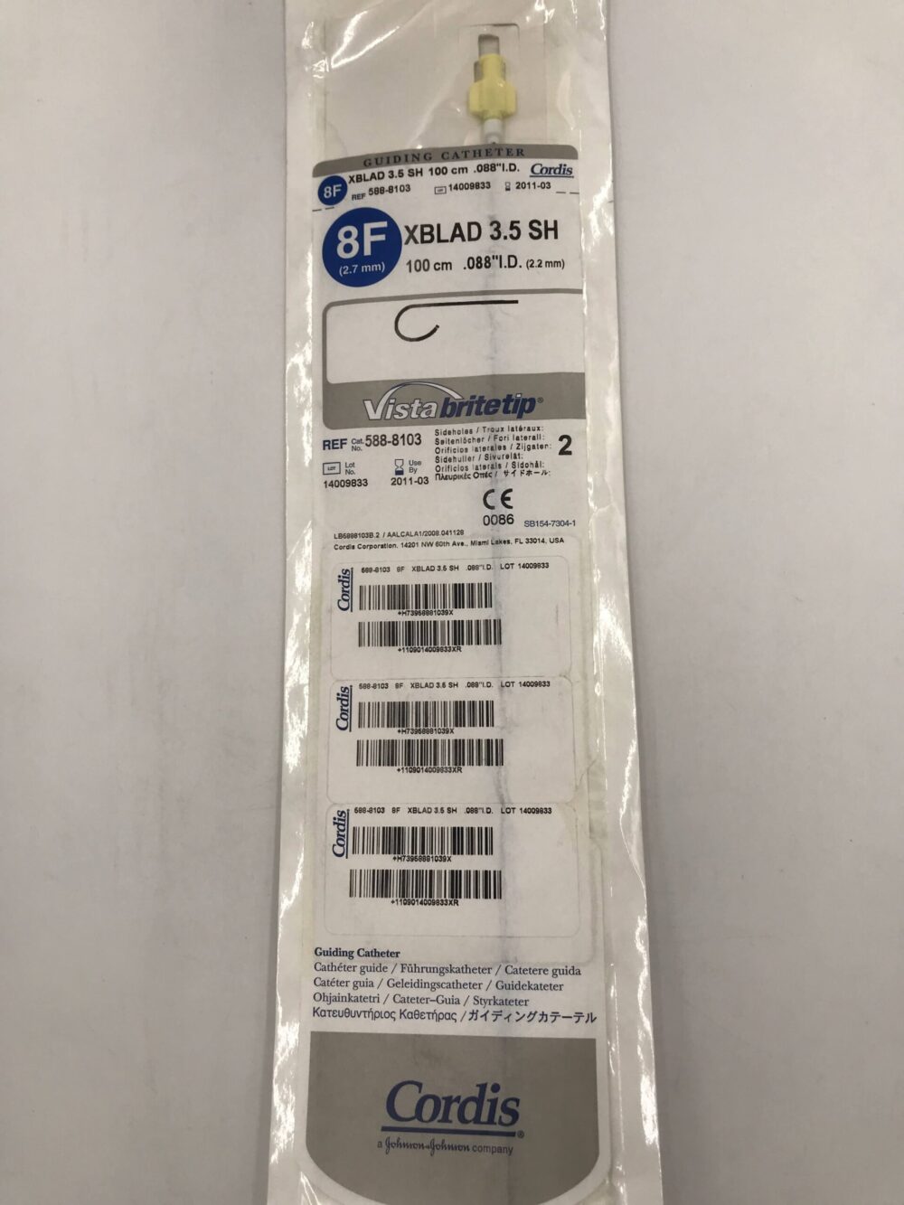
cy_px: 602
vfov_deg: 63.4
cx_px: 452
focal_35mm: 28
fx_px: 975
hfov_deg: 49.8
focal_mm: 3.99
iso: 20
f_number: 1.8
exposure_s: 1/215
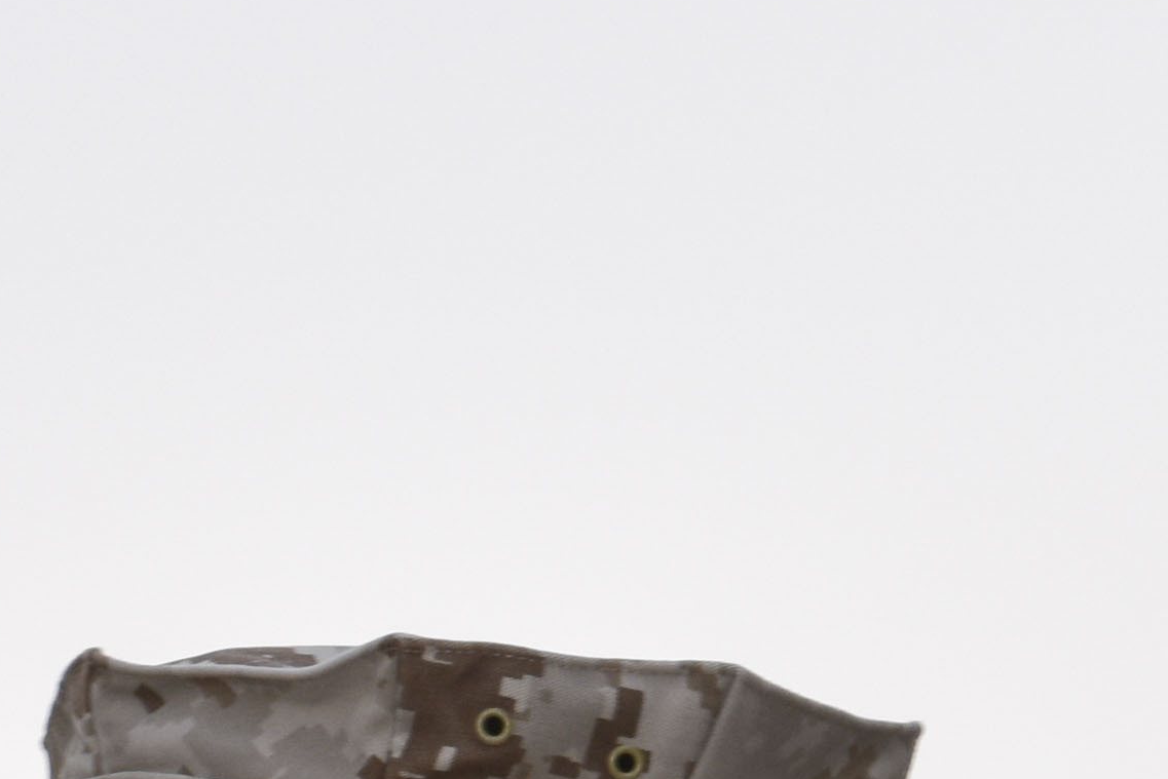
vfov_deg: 3.0
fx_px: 14702
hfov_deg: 4.5
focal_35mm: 453
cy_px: 2128
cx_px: 1415
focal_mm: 70
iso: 250
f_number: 14
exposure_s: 1/250
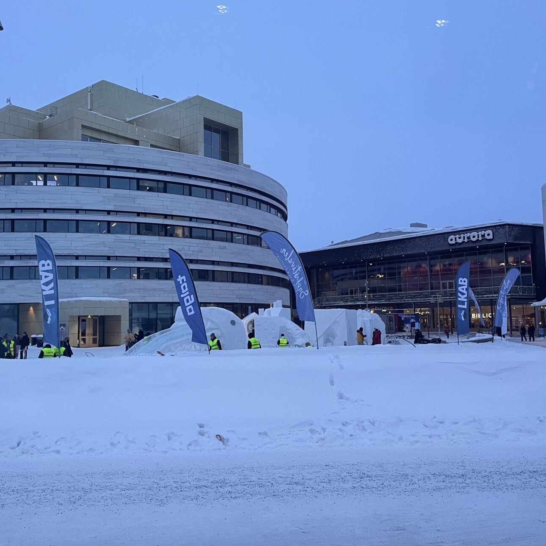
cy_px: 263
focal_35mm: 33
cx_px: 220
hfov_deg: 49.5
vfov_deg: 49.7
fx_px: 589
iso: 125
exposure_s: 1/81
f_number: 1.6
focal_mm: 5.1
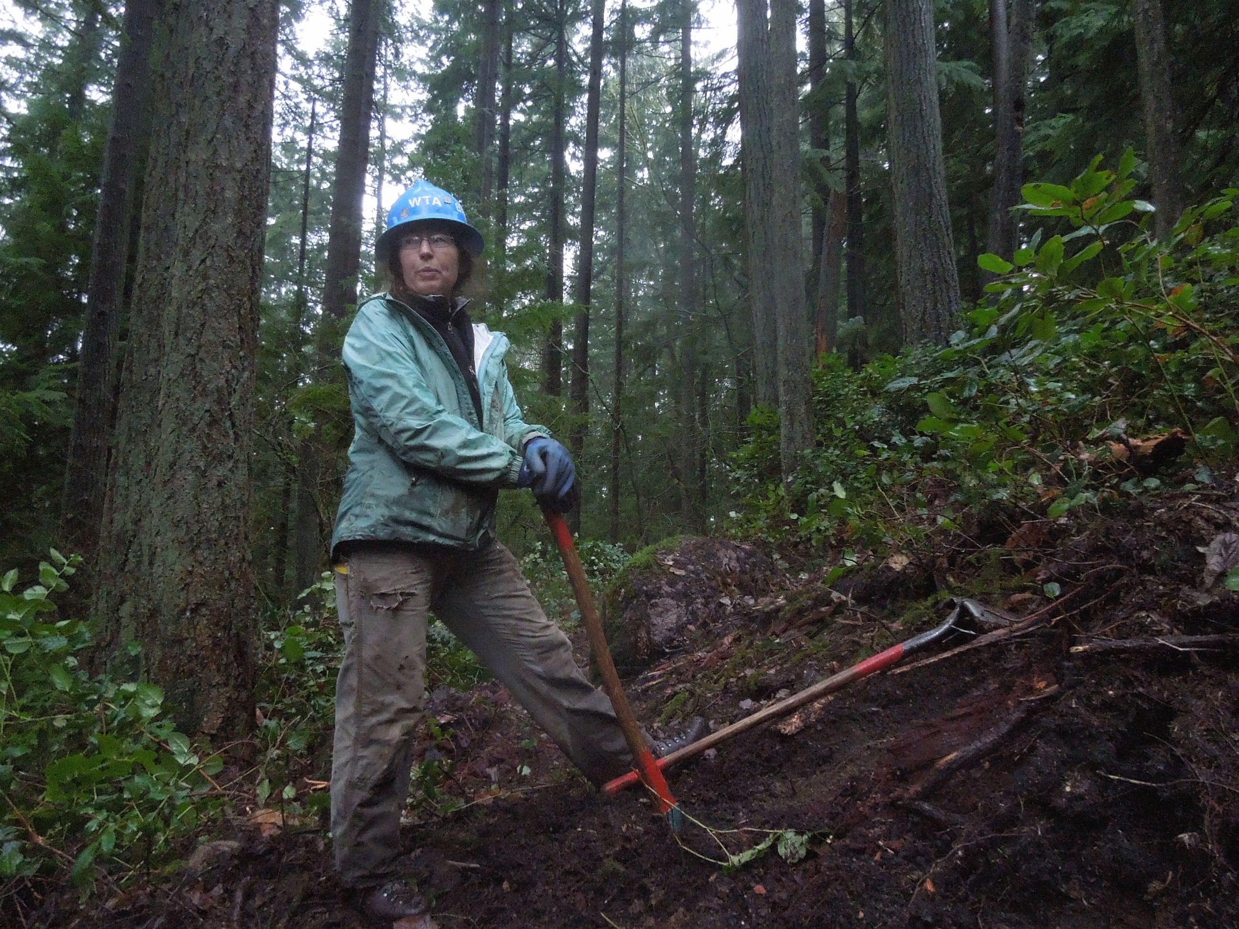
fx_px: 895
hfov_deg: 69.4
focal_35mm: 25
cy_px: 464
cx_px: 620
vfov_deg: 54.9
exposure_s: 1/30
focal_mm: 4.5
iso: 1600
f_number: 3.3
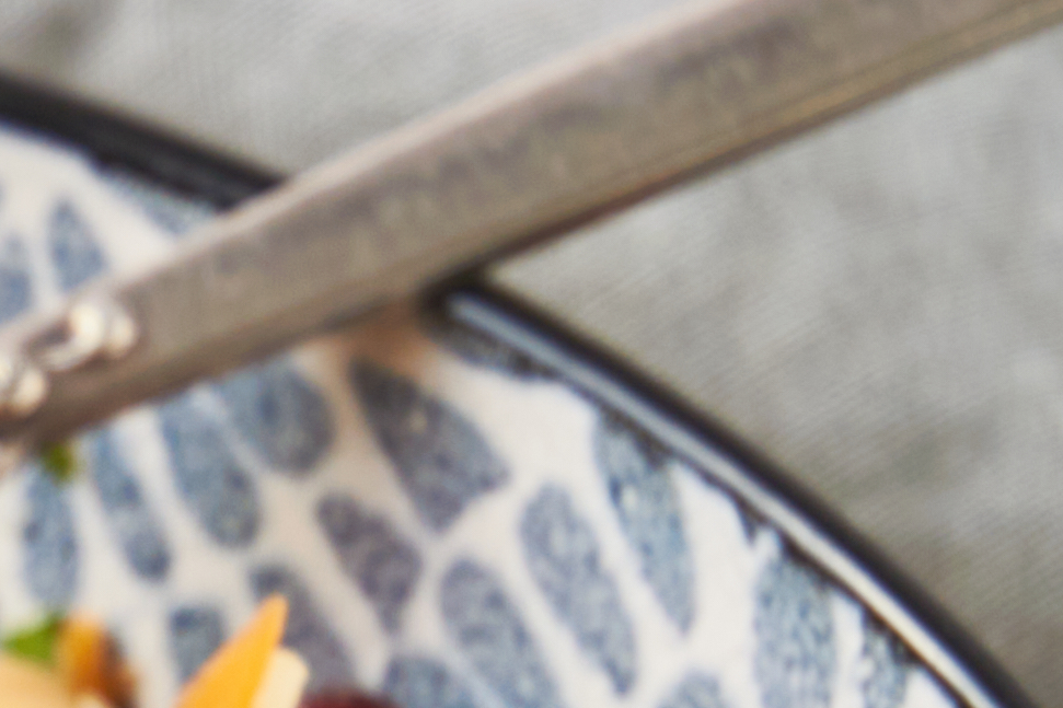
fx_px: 16709
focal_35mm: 566
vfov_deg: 2.4
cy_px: 1211
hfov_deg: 3.6
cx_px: -738
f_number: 4.5
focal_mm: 62
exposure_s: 1/100
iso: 100
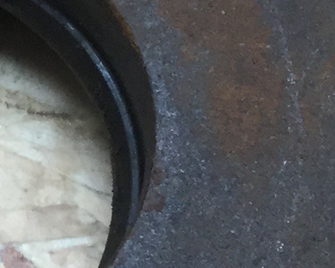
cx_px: -101
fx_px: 2011
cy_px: 164
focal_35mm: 203
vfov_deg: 7.6
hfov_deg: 9.4
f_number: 2.4
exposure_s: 1/33
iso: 64
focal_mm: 3.3
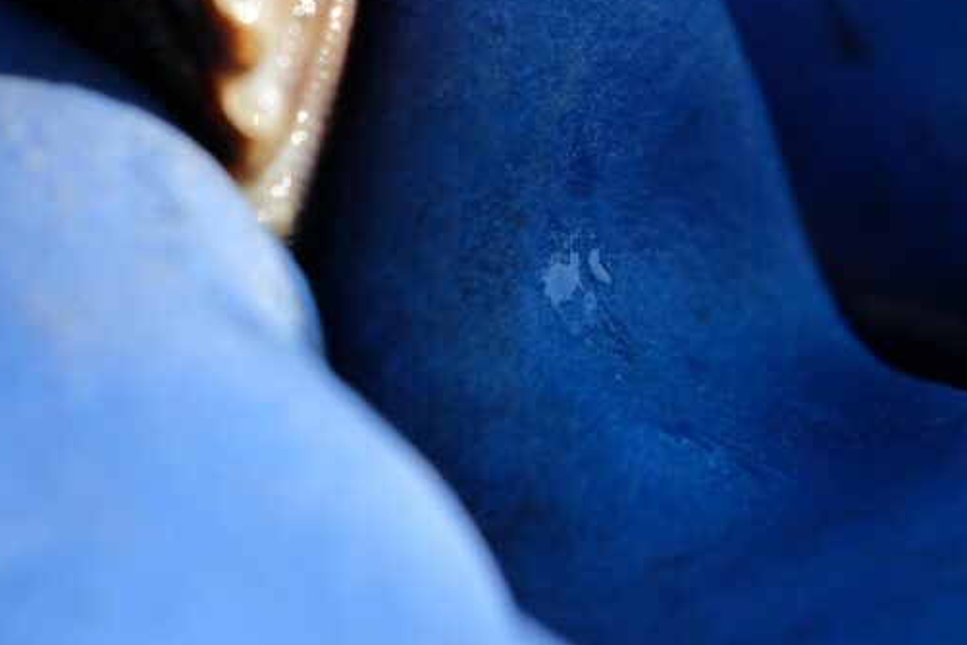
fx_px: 6824
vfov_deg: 5.4
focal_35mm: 254
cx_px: -327
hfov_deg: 8.0
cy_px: -275
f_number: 4
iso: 800
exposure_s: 1/4000
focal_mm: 55
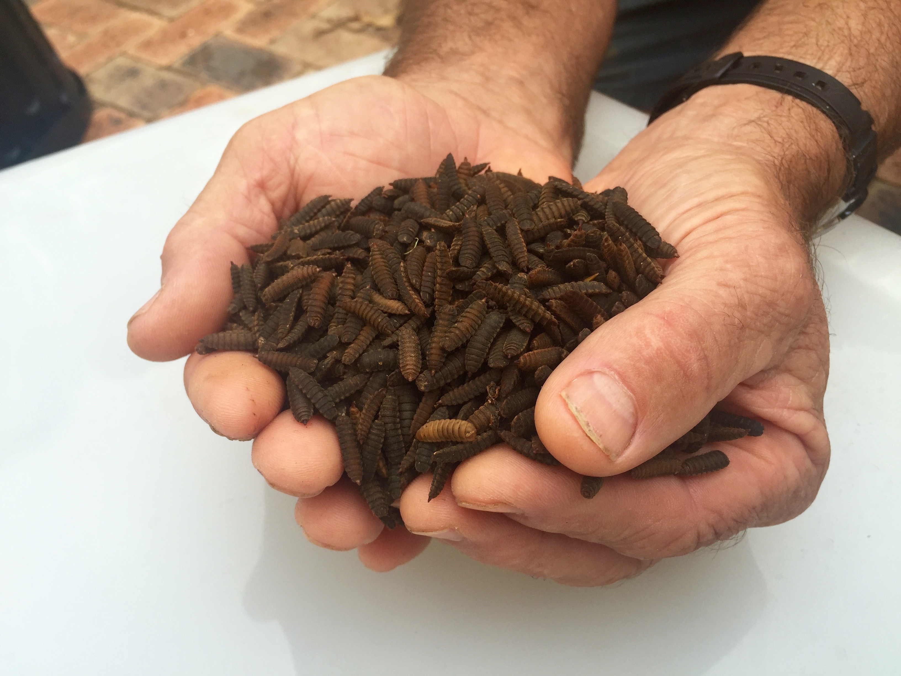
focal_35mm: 29
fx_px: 755
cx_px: 450
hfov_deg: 61.7
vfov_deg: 48.2
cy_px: 338
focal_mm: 4.15
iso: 32
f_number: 2.2
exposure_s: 1/276
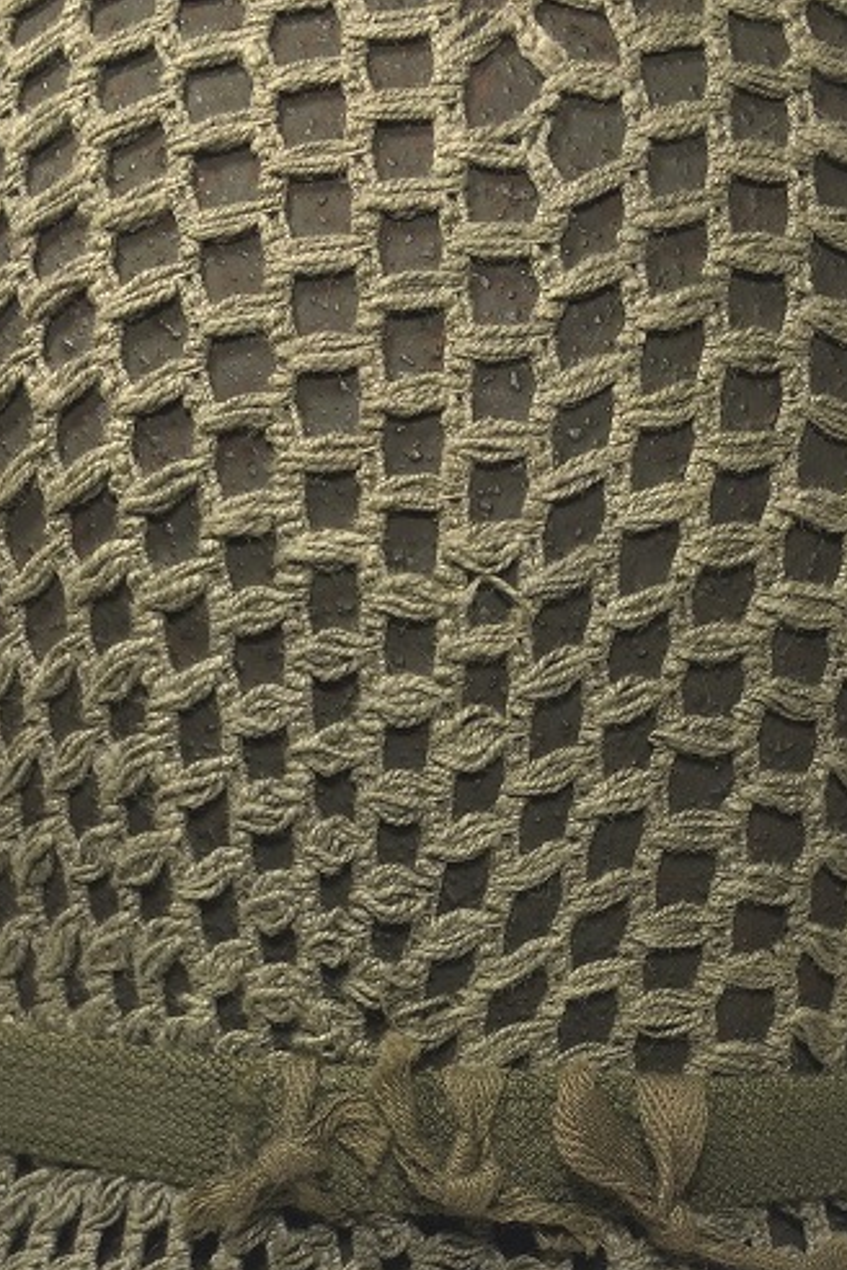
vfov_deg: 38.2
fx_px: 1764
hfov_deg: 26.9
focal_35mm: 50
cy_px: 1009
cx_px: 501
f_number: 2.2
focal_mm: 4.15
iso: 40
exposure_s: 1/60
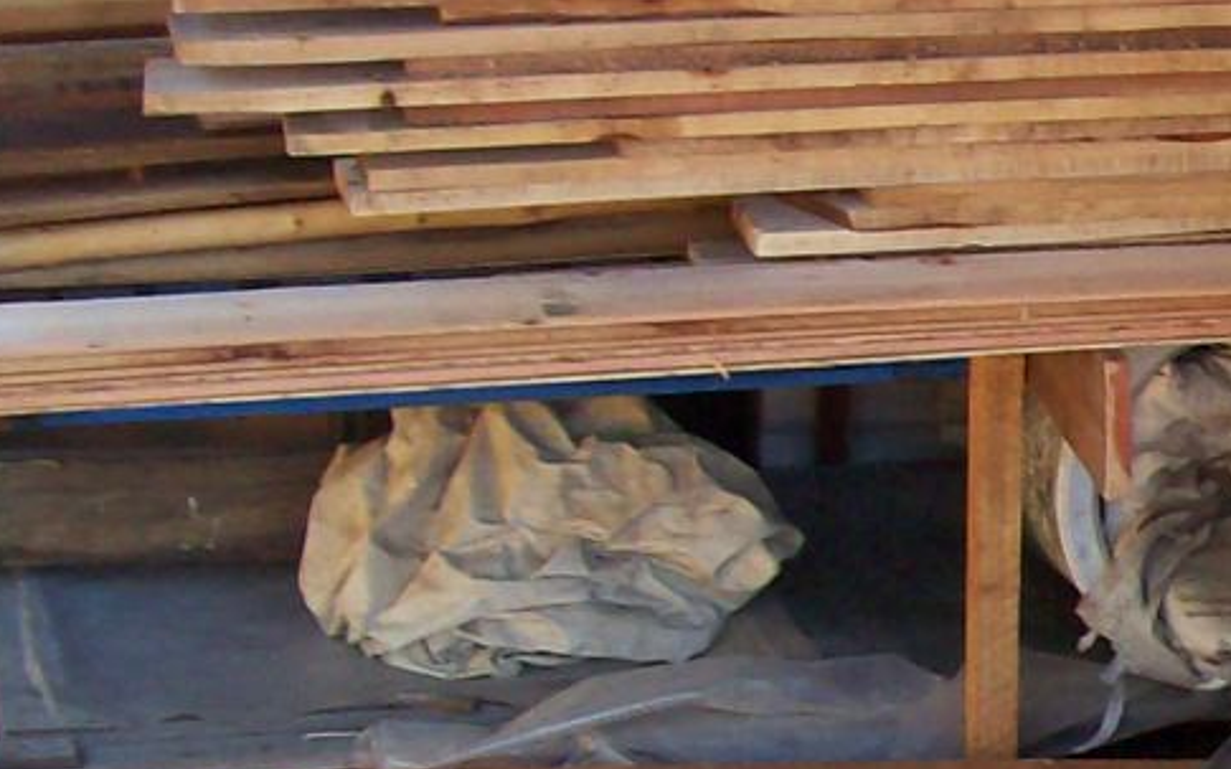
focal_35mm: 126
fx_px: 4227
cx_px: 1850
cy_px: 782
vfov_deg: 10.3
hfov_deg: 15.3
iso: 80
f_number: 2.7
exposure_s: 1/64.8
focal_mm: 6
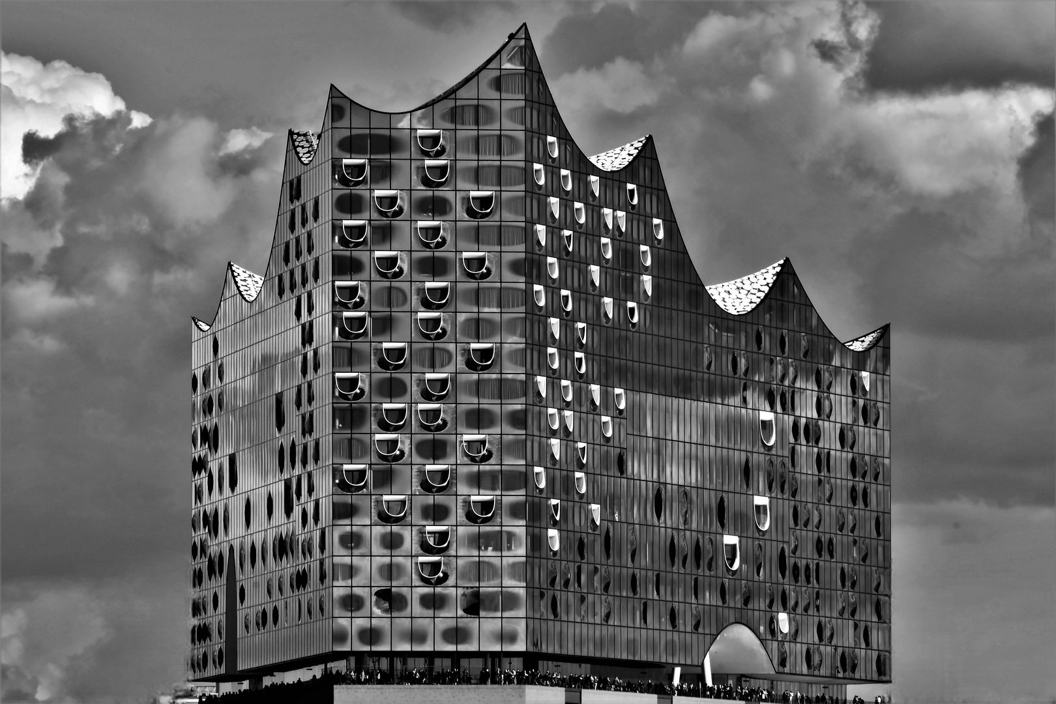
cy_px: 352
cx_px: 528
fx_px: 8799
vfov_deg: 4.6
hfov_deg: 6.9
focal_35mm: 300
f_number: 13
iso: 100
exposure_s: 1/100
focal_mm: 200
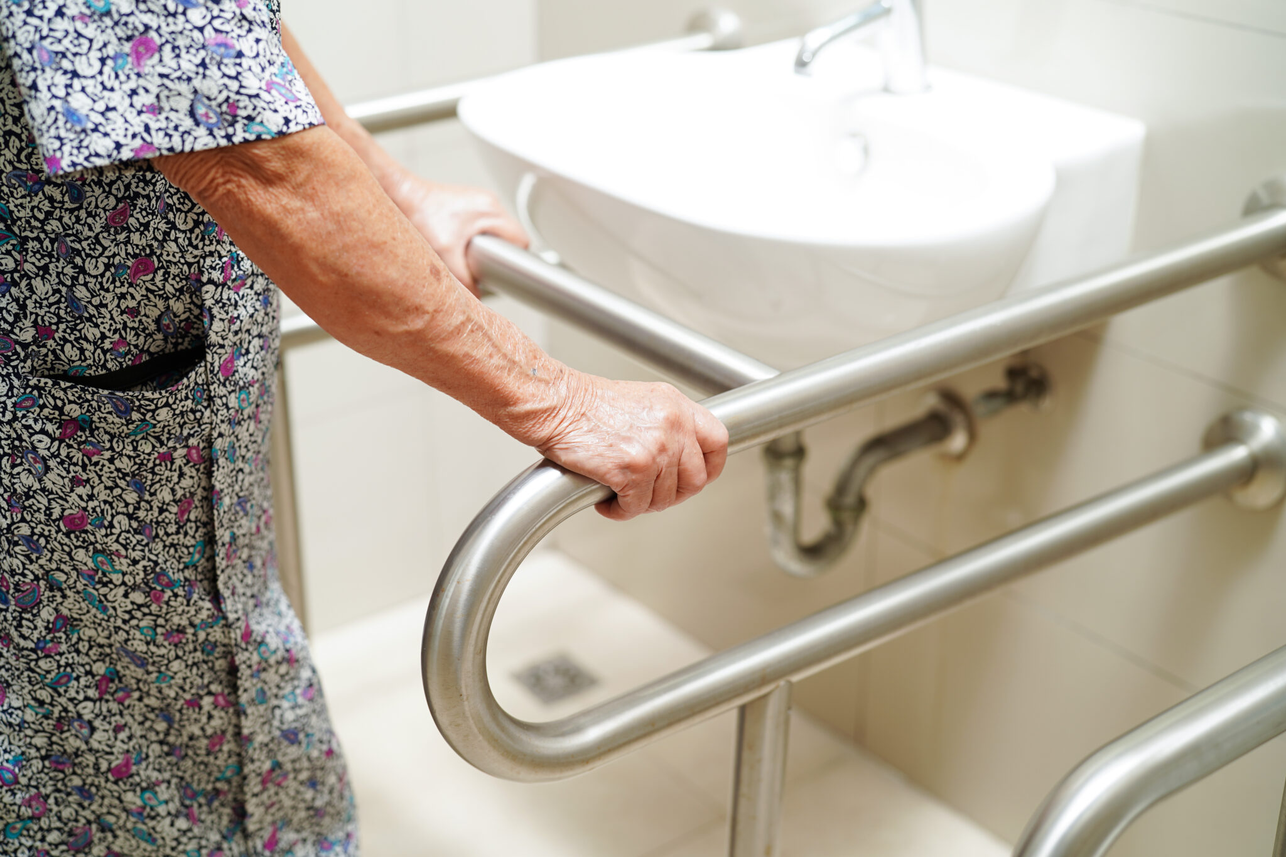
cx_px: 643
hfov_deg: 39.6
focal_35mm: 50
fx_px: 1786
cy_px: 428
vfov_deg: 27.0
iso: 100
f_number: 2.5
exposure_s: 1/60
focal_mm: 50
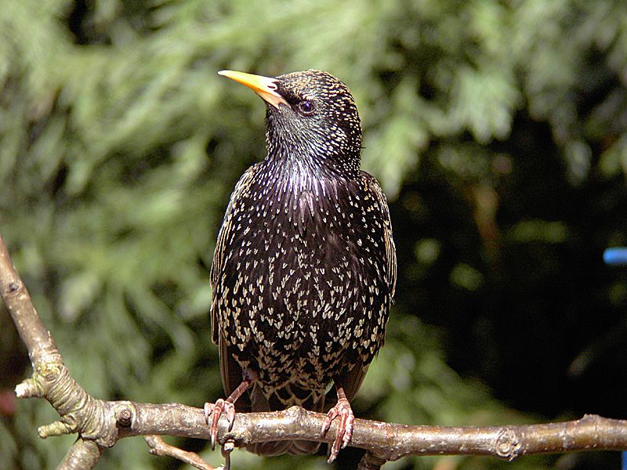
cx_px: 314
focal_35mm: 39
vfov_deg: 36.8
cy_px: 235
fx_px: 706
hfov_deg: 47.9
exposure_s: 1/500
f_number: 2.8
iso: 200
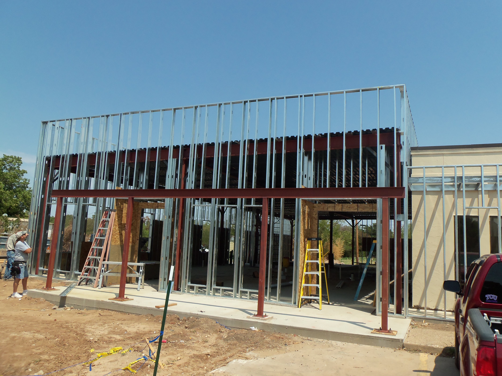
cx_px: 251
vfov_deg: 48.2
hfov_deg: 61.7
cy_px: 188
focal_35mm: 29
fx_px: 421
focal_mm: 5.2
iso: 80
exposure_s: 1/200
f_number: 8.6
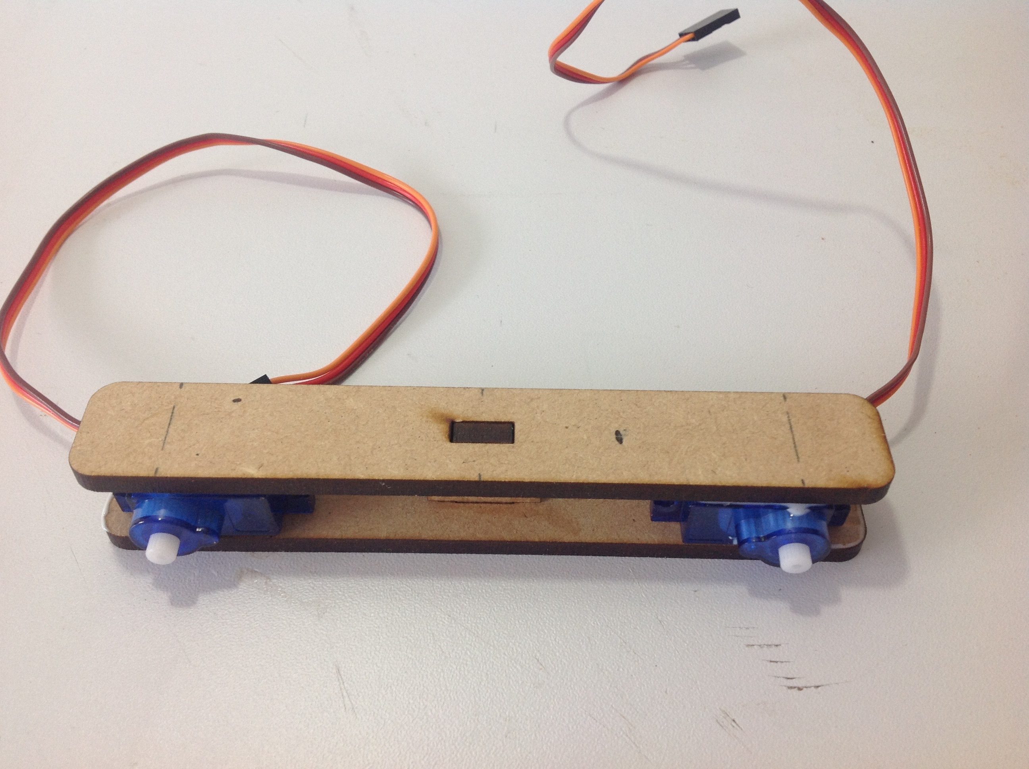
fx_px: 1039
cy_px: 384
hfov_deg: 52.7
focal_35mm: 35
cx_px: 514
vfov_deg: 40.6
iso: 64
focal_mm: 4.28
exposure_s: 1/40
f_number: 2.4
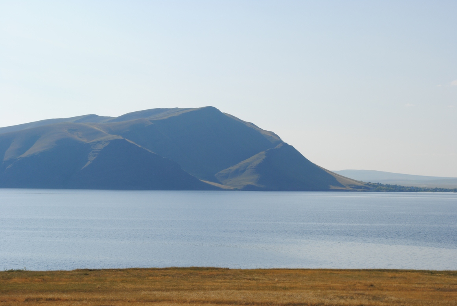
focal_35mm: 82
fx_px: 1049
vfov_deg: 16.6
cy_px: 153
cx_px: 228
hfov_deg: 24.6
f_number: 10
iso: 100
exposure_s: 1/400
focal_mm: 55
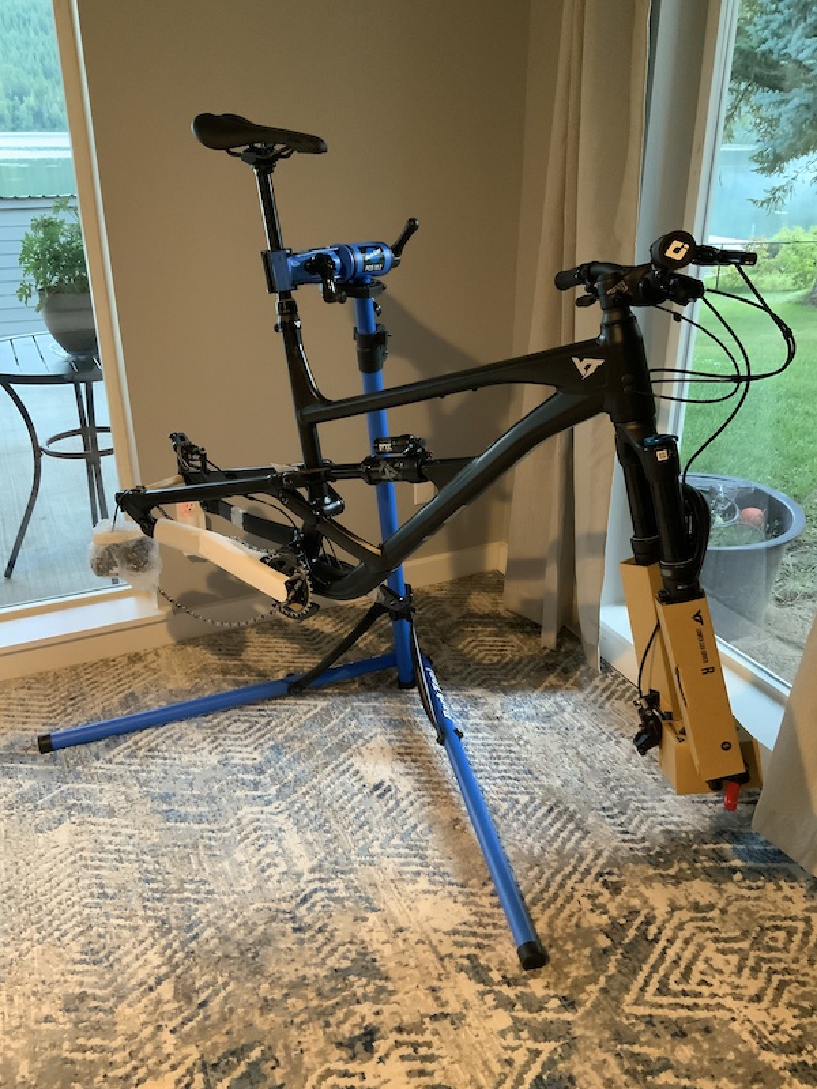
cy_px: 544
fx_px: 913
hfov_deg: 48.2
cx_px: 408
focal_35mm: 29
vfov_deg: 61.7
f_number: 1.8
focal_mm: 3
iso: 320
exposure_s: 1/30
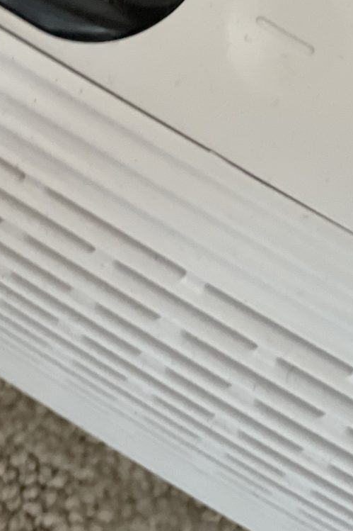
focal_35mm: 182
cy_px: -104
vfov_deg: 11.1
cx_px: -51
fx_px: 2678
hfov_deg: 7.5
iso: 250
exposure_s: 1/98
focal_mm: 7.5
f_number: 2.2
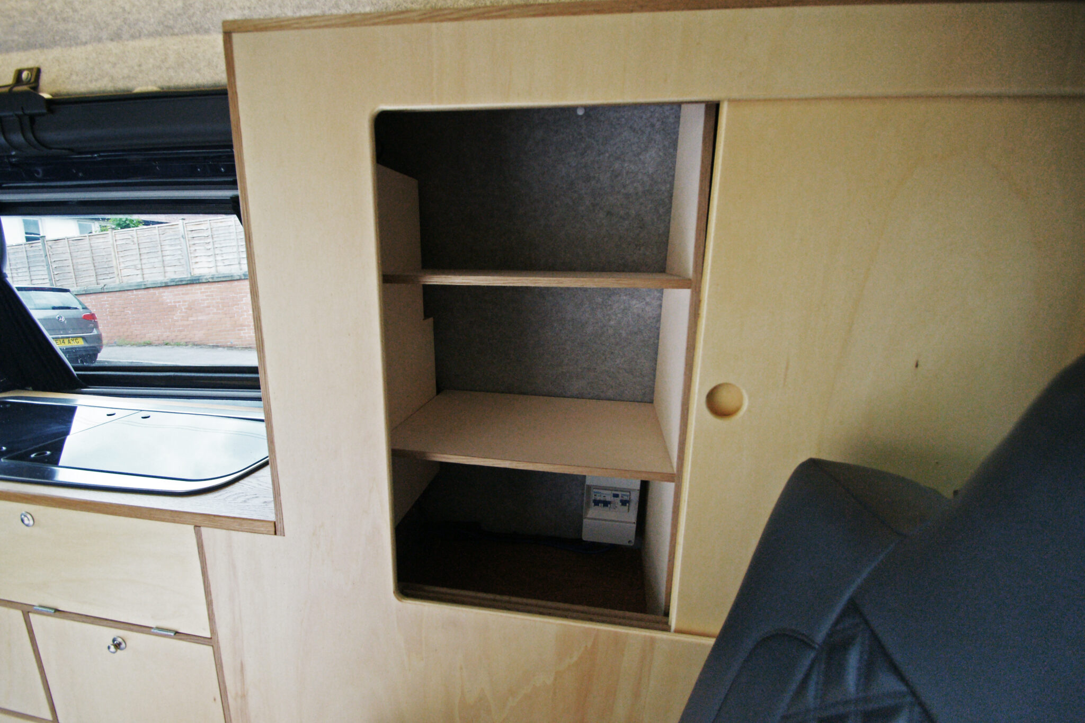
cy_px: 362
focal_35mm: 15
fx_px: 452
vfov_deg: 77.3
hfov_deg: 100.4
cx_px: 542
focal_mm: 10
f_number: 4
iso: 800
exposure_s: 1/60
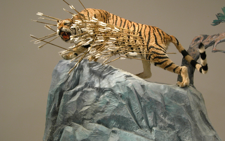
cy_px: 58
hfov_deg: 25.2
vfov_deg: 15.9
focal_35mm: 82
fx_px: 503
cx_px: 113
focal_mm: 19.9
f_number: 3.4
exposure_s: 1/4.3
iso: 100
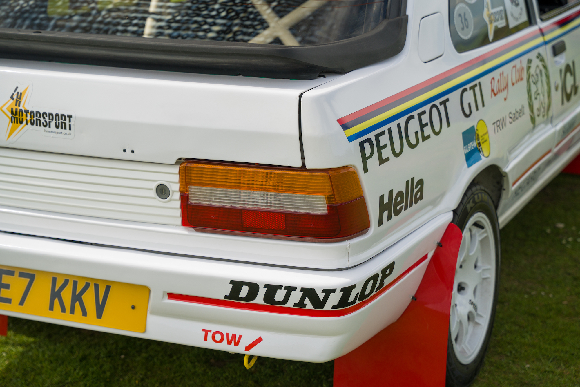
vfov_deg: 19.5
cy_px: 194
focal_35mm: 70
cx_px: 290
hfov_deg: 28.8
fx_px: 1128
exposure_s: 1/800
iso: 200
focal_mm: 70
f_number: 4
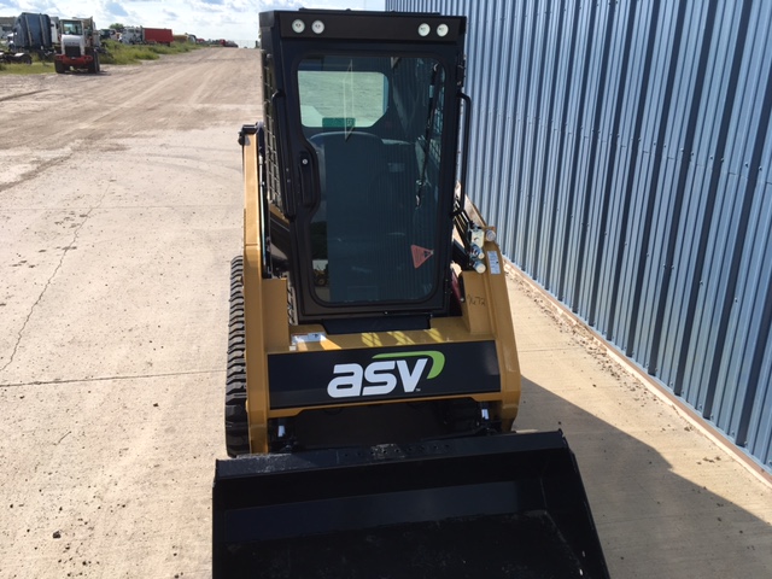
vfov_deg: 48.2
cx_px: 386
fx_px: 647
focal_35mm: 29
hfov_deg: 61.7
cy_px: 290
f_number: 2.2
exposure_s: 1/1425
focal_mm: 4.15
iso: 25
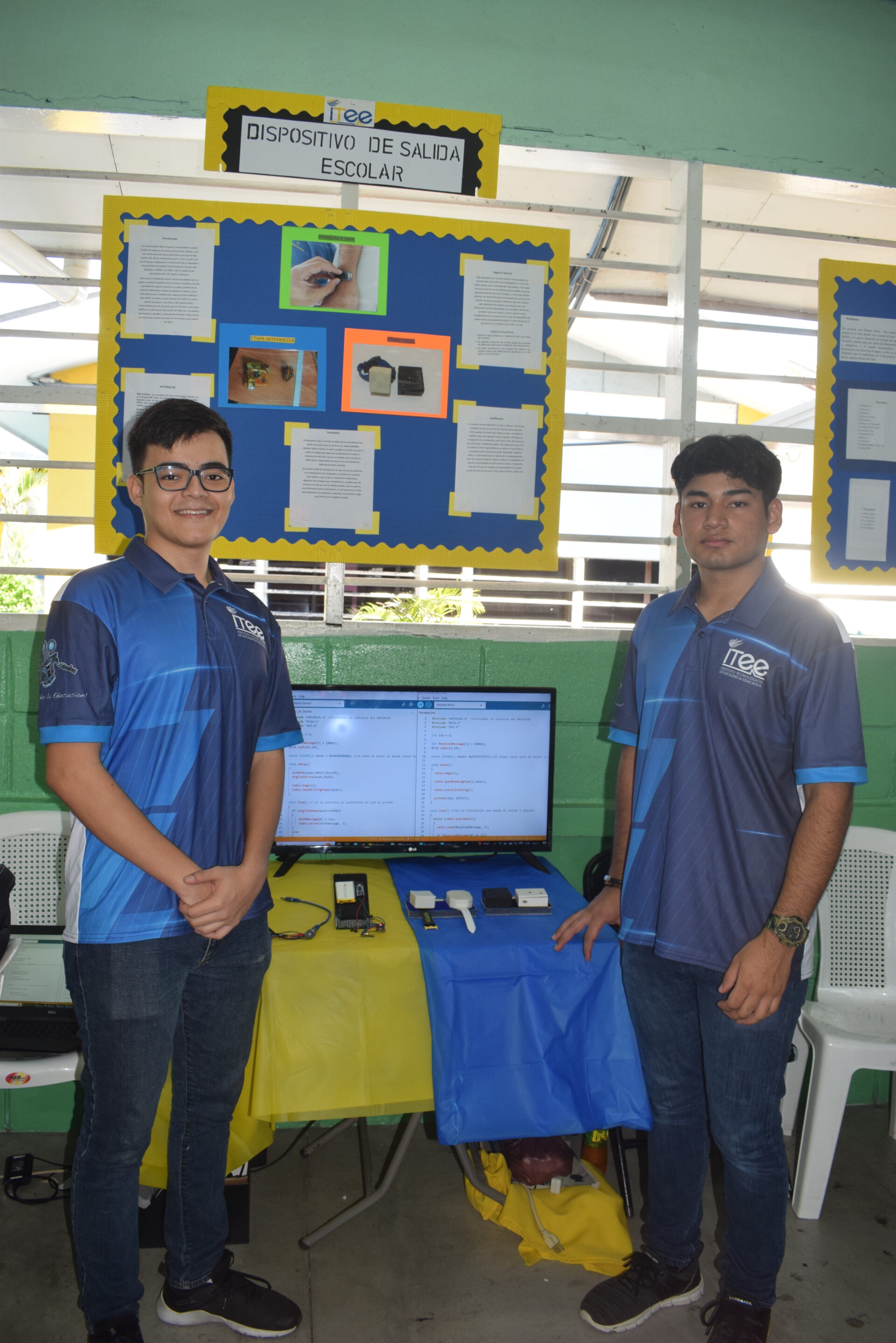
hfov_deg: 48.0
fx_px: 1007
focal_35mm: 27
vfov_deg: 67.4
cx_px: 448
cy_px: 672
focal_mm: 18
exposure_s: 1/125
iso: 450
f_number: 5.6
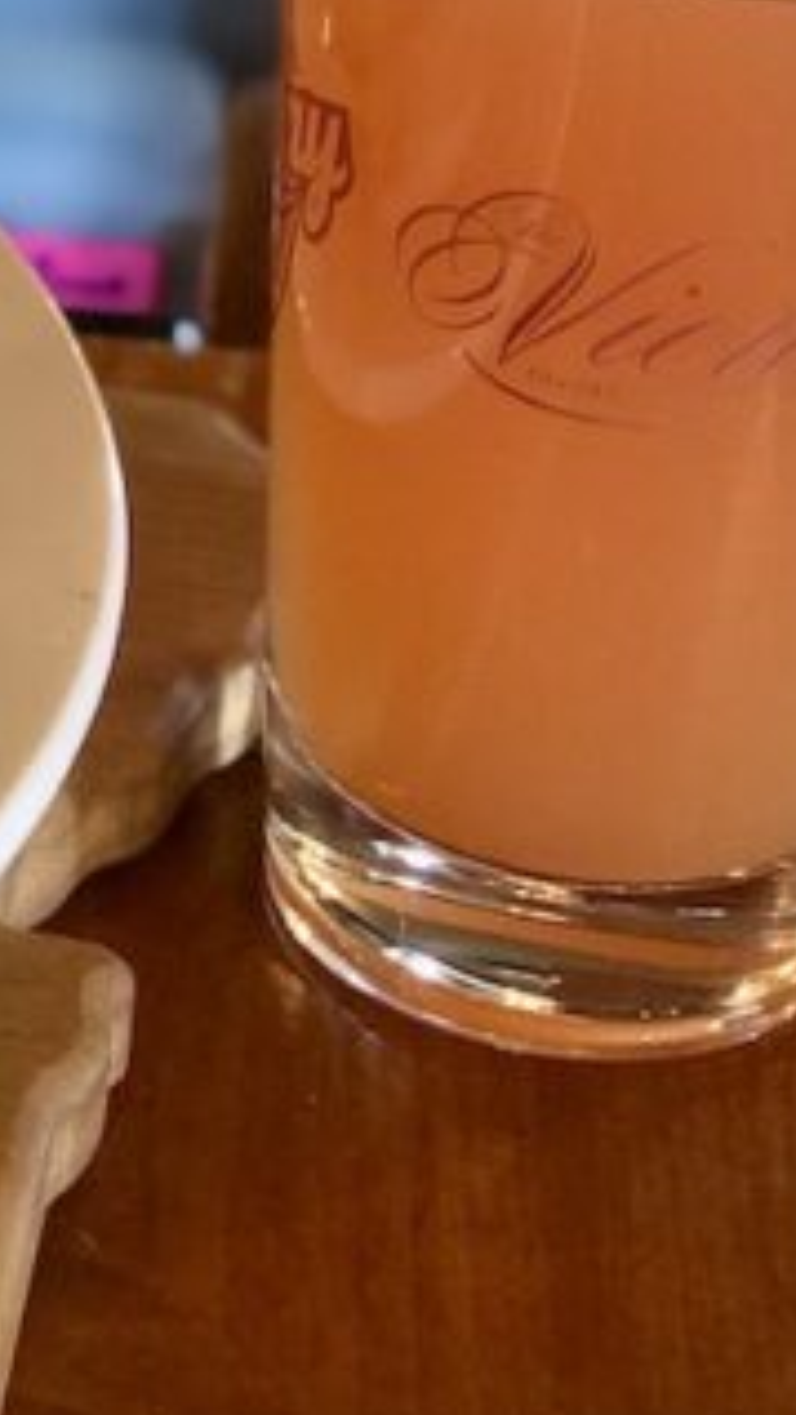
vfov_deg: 15.6
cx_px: -431
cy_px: 338
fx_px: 5138
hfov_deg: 8.6
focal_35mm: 137
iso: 160
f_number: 2.4
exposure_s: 1/17
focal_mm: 6
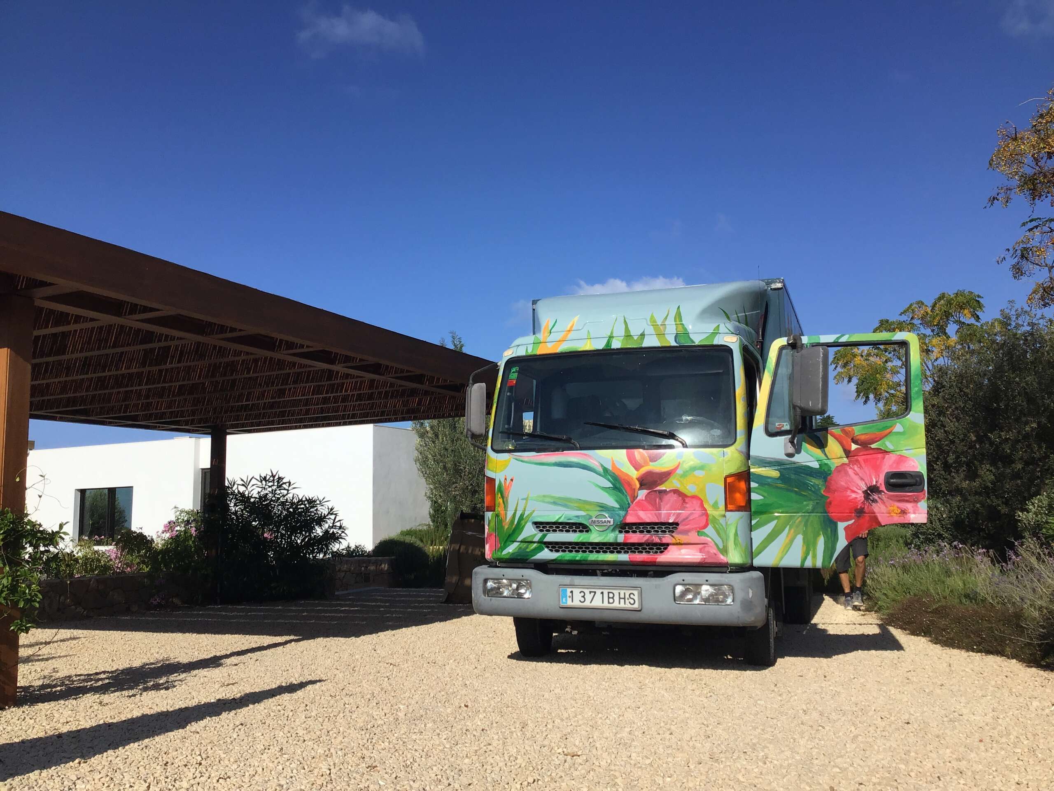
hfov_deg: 58.4
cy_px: 396
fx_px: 944
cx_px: 527
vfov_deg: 45.4
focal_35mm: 31
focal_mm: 3.3
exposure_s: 1/2398
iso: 25
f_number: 2.4
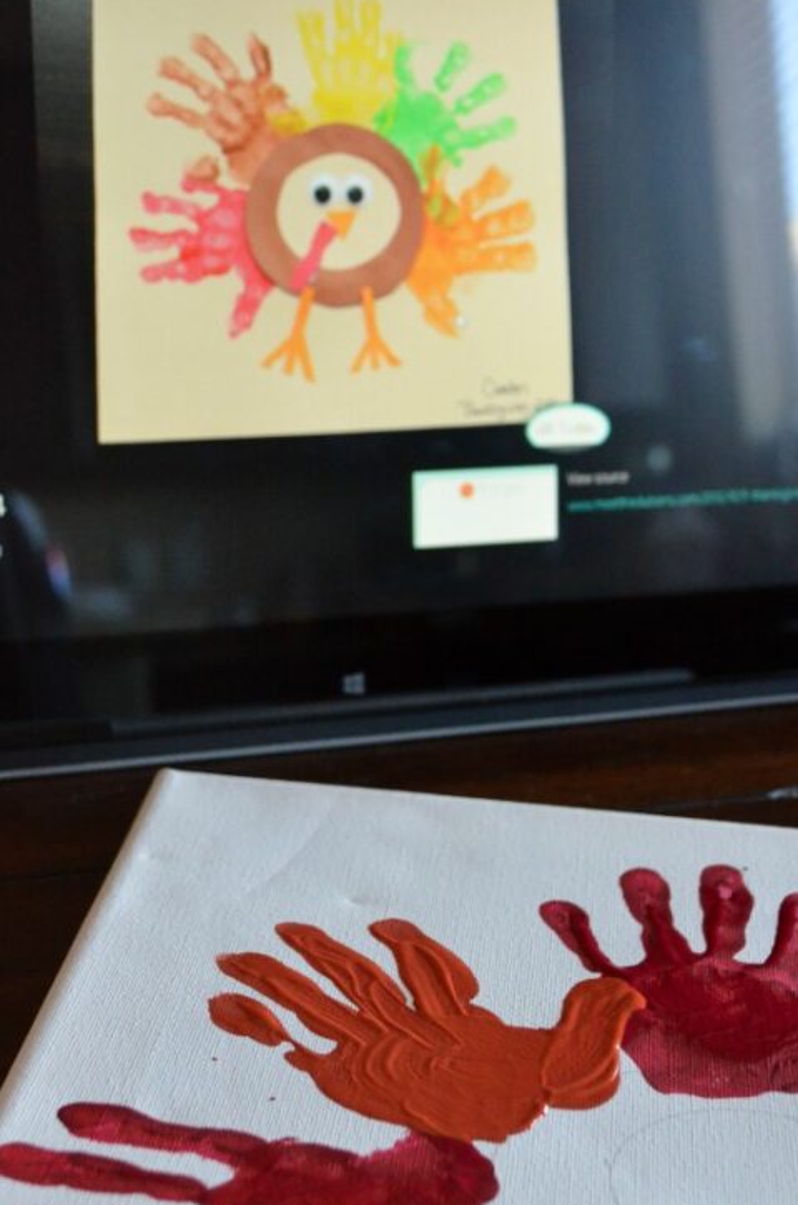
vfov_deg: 33.4
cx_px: 392
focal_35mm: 60
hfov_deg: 22.5
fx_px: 2004
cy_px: 666
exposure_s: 1/80
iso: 4000
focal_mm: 32
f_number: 5
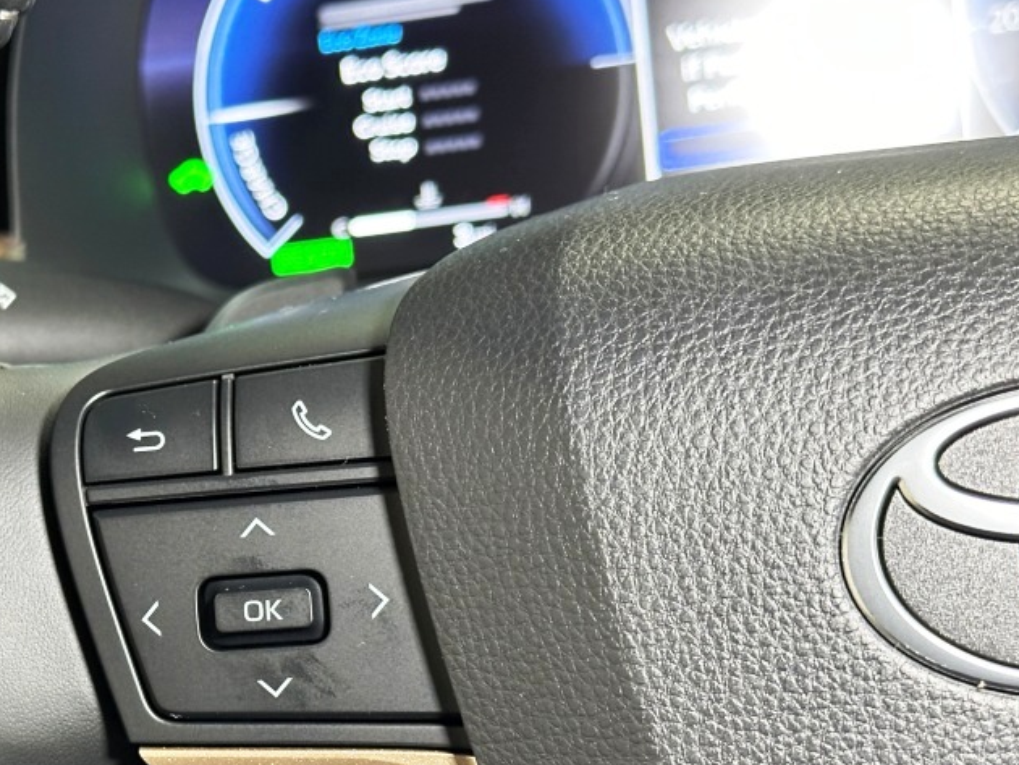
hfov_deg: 24.6
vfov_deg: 18.8
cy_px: 556
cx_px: 202
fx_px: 2297
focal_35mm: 78
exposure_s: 1/30
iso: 400
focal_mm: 6.86
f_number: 1.78
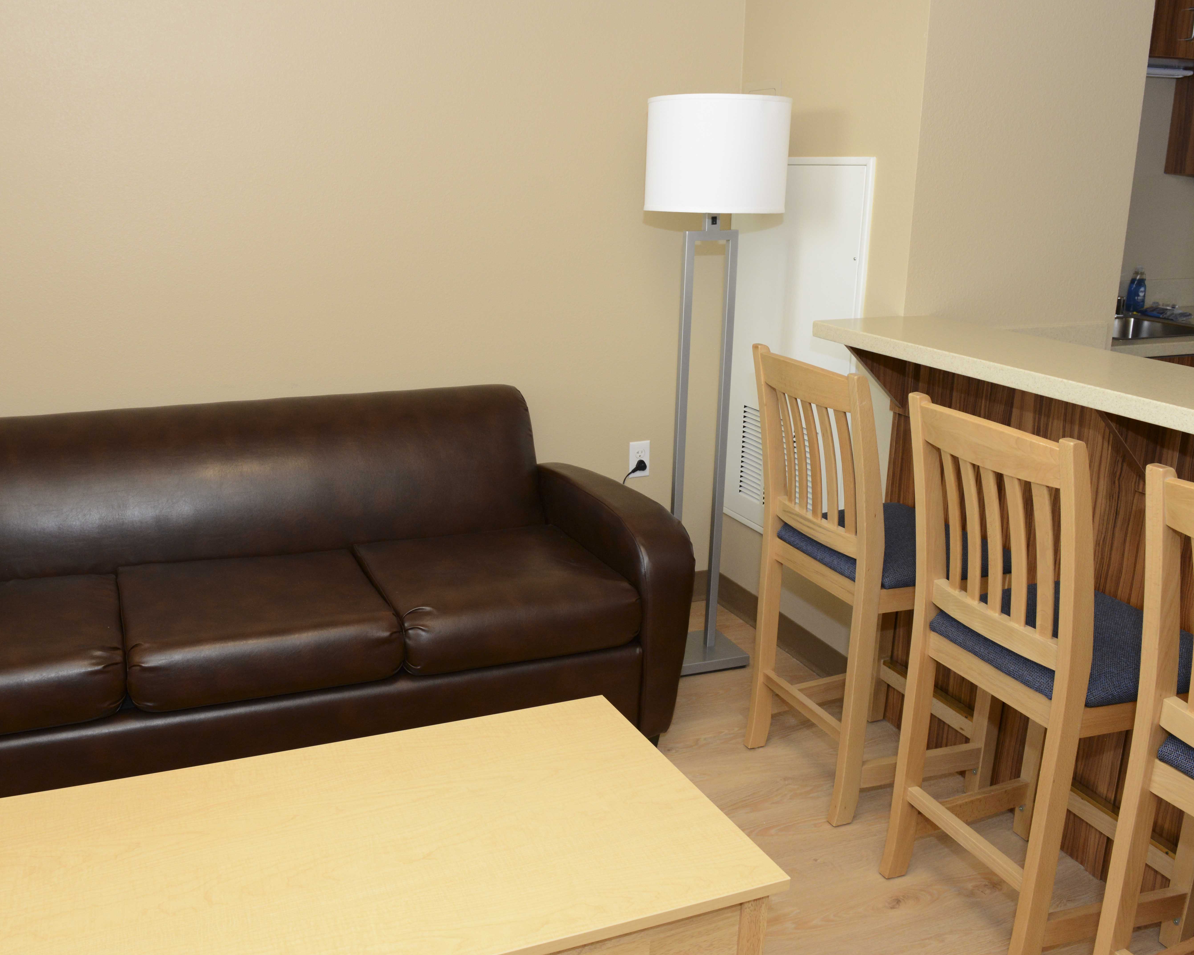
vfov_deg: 47.1
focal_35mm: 31
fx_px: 1095
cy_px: 472
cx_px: 485
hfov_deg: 56.8
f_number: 8
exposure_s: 1/60
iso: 1600
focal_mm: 24
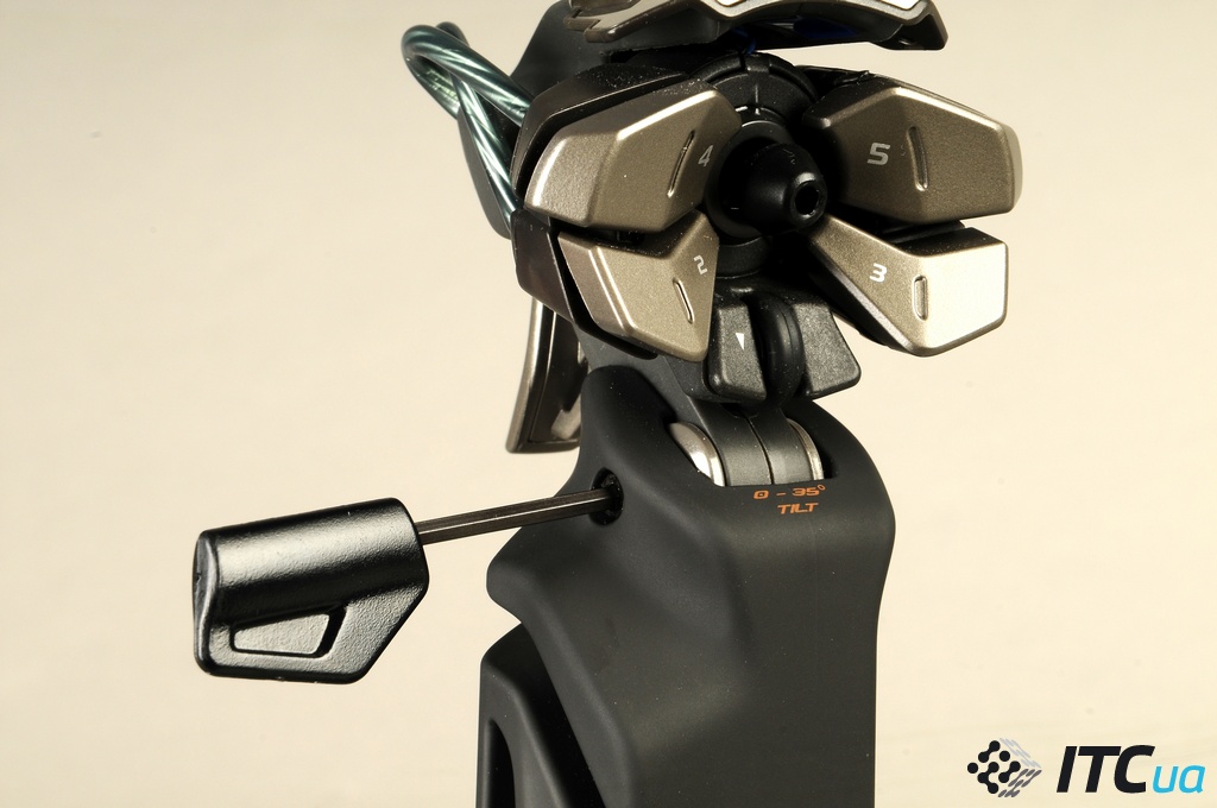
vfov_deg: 17.4
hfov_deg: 26.0
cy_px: 404
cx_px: 608
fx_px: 2633
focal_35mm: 78
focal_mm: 52
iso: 200
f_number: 18
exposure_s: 1/80
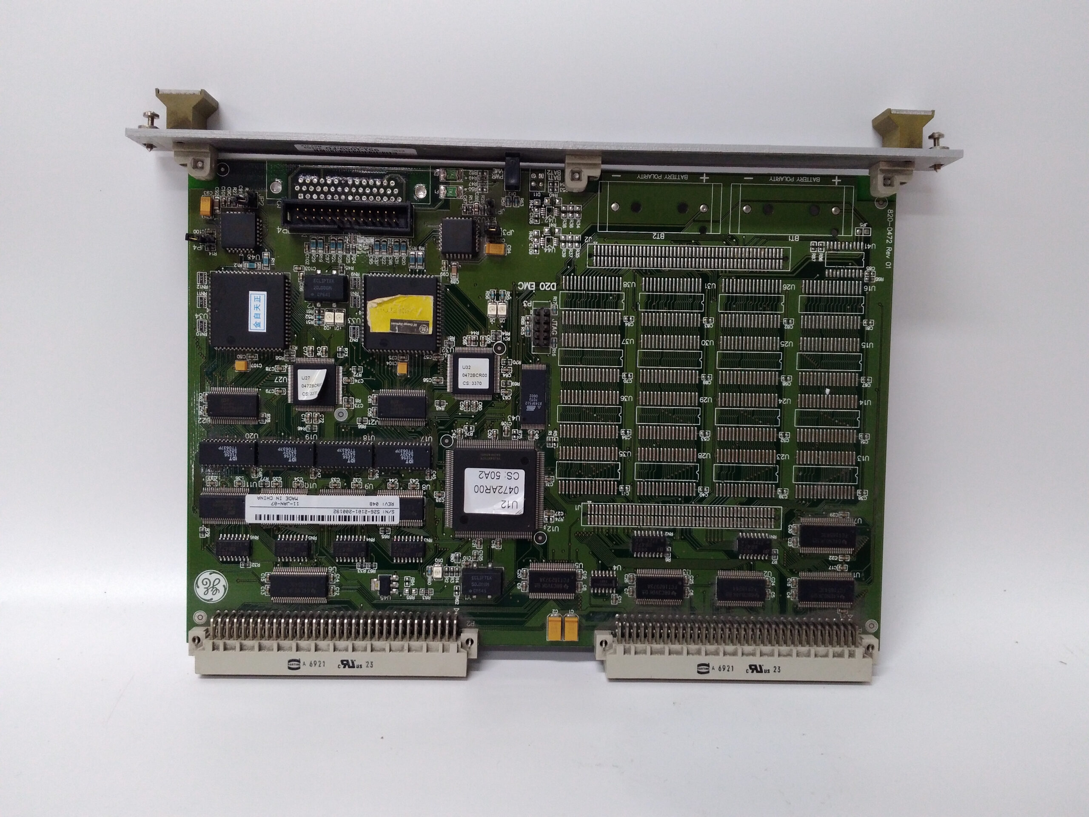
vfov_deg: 51.4
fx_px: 849
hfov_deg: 65.3
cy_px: 408
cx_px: 544
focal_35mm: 27
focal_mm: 3.79
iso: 269
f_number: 2
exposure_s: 1/33
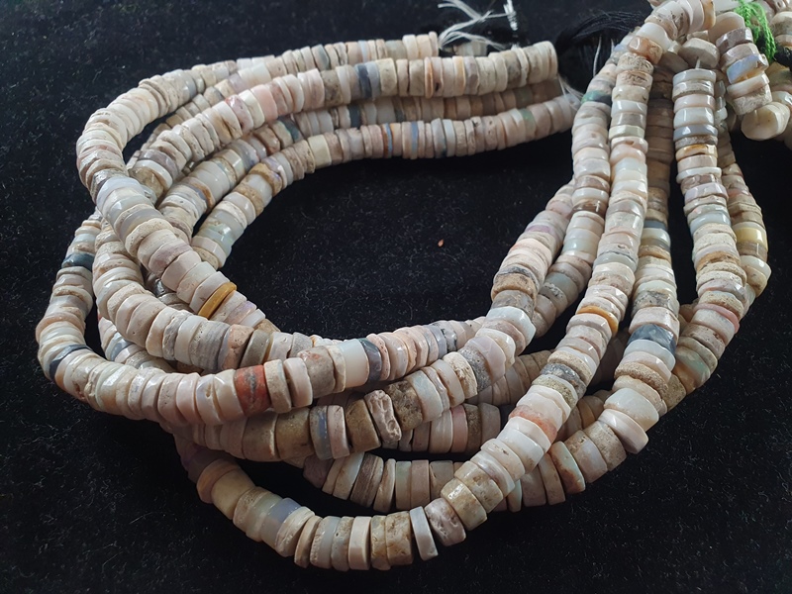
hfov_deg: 67.3
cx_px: 396
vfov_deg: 53.1
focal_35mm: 26
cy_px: 297
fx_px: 595
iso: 160
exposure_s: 1/50
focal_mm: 4.32
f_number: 2.4
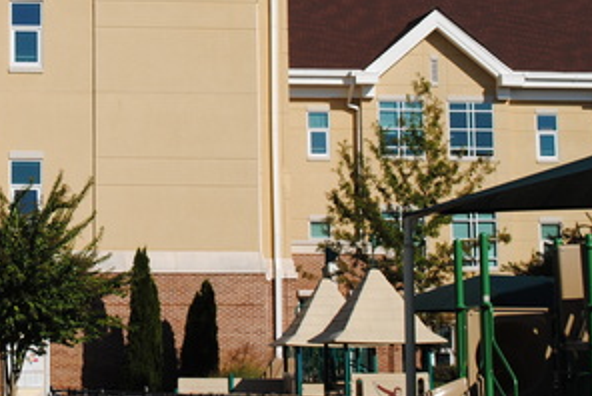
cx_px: -15
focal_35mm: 119
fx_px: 1959
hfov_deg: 16.8
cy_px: 42
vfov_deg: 11.5
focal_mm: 38
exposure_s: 1/400
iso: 100
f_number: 10
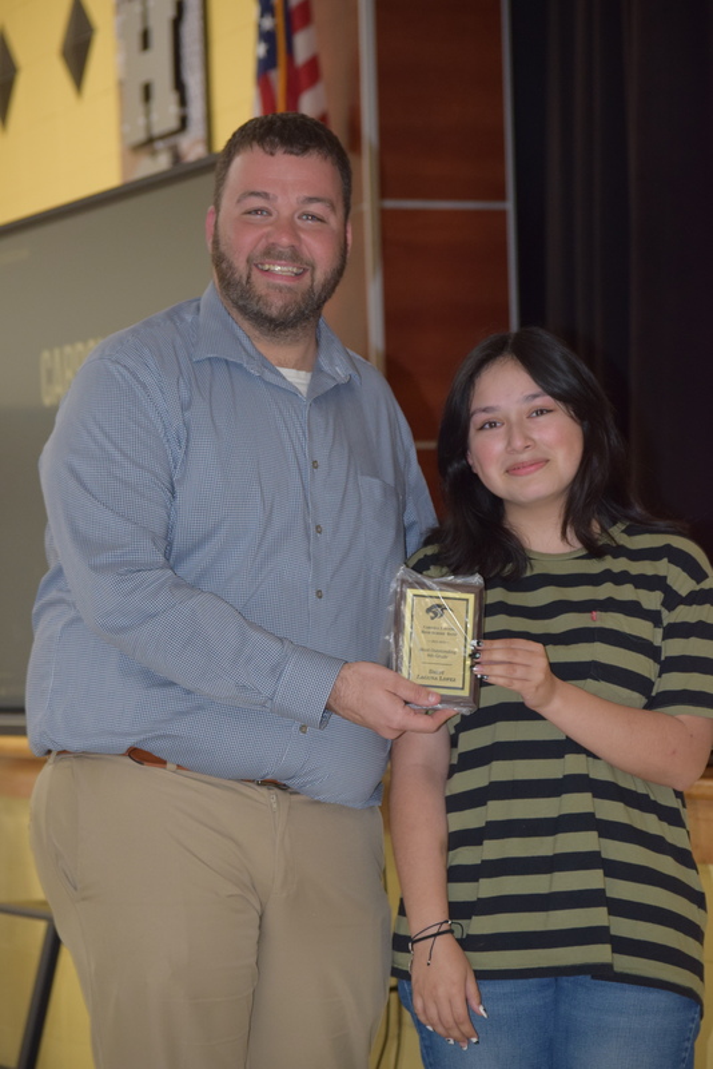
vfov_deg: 16.6
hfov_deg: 11.2
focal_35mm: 123
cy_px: 534
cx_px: 356
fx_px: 3651
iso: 1100
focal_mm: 82
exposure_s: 1/60
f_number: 4.2
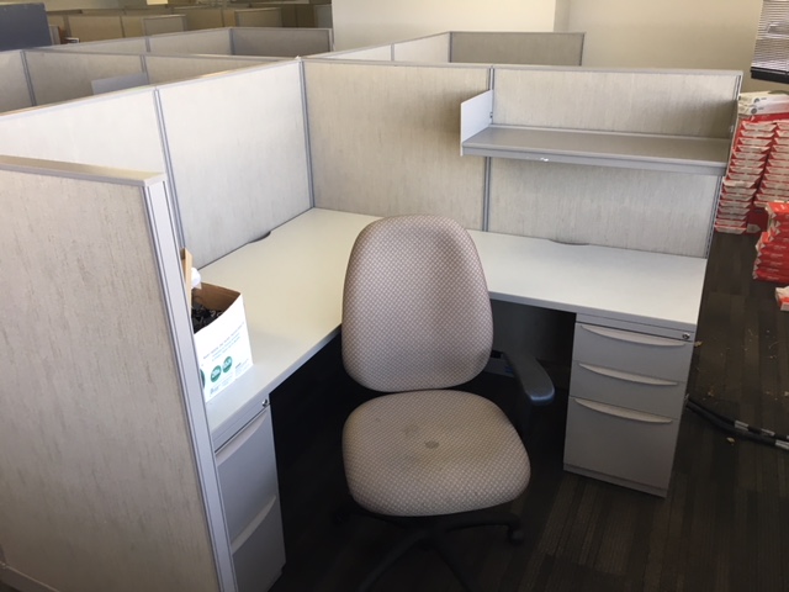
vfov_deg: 48.2
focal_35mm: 29
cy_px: 296
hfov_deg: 61.7
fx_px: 661
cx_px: 394
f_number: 2.2
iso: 64
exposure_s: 1/30
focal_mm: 4.15
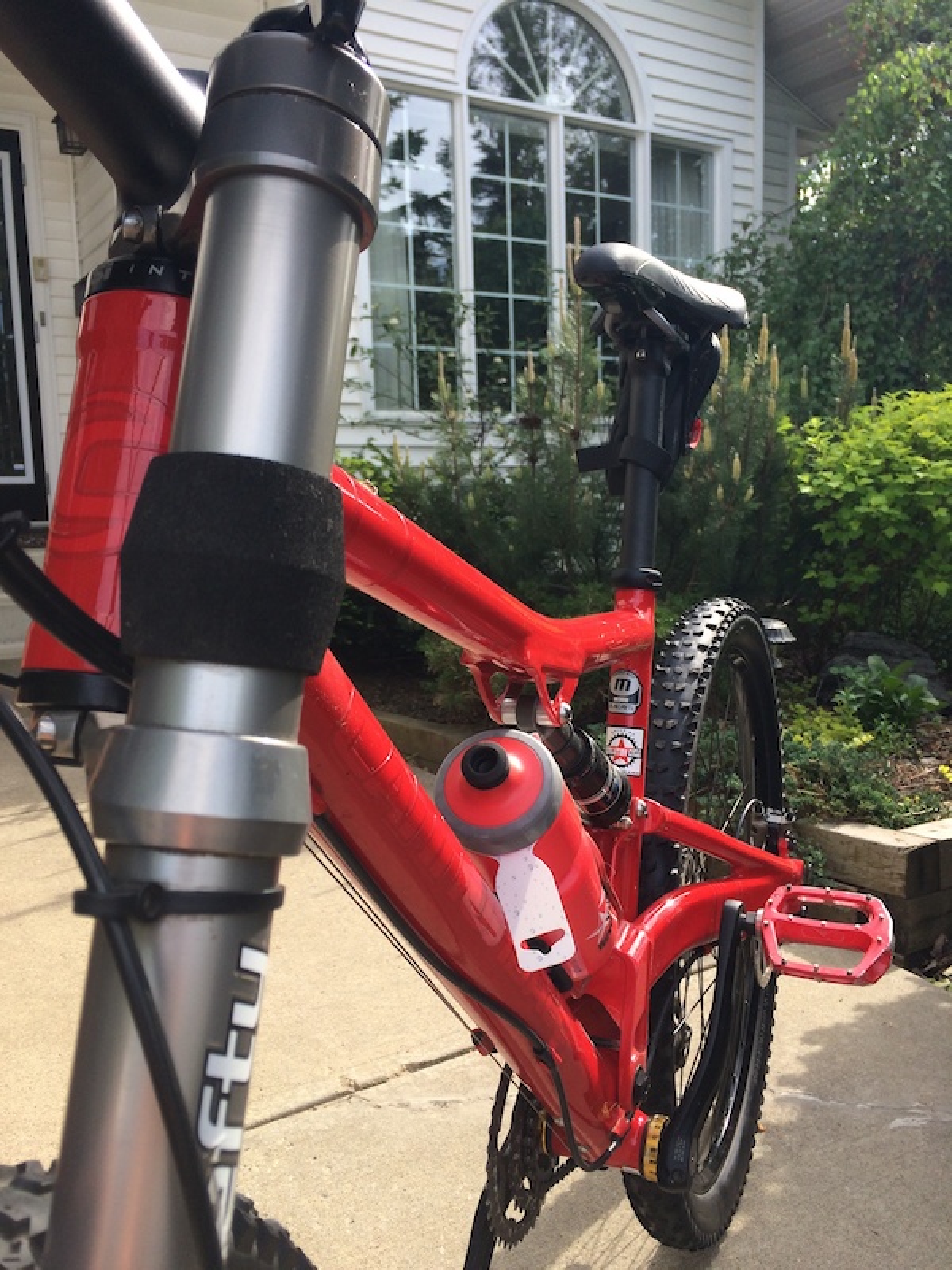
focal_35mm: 29
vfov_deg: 61.7
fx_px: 1063
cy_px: 635
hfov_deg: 48.2
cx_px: 476
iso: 32
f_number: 2.2
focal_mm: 4.15
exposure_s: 1/488
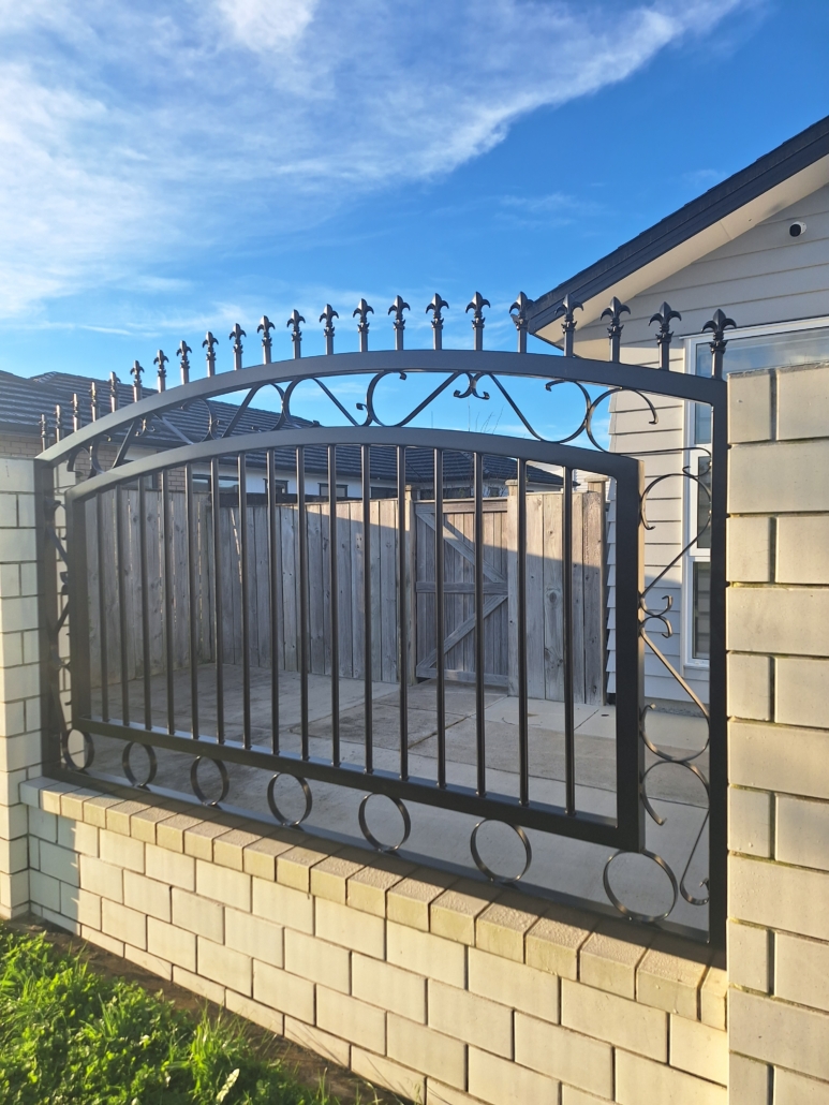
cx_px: 414
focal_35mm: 23
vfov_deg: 73.9
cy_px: 552
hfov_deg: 58.9
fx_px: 734
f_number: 1.8
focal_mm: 5.54
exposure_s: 1/1330
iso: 40
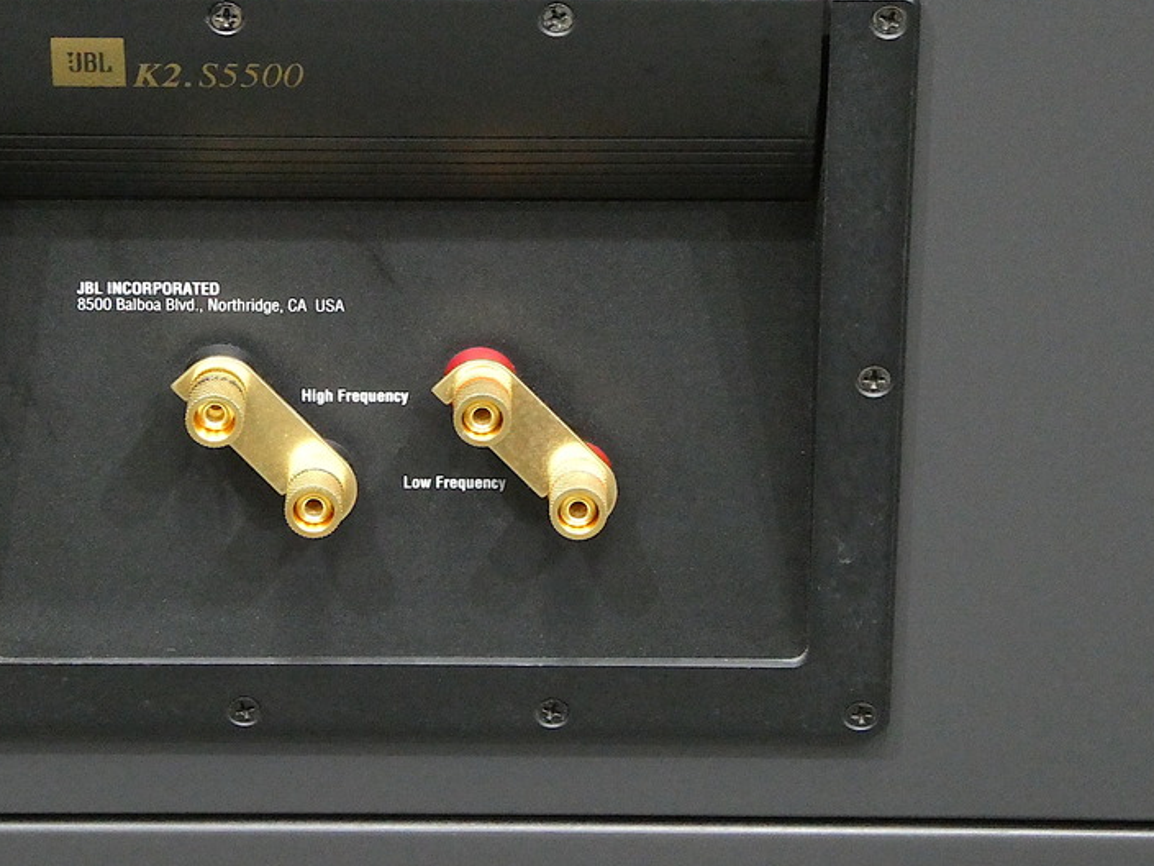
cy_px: 395
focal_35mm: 195
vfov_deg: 7.6
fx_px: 6501
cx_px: 385
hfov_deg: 10.1
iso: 1600
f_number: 5.4
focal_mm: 25.6
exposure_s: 1/8
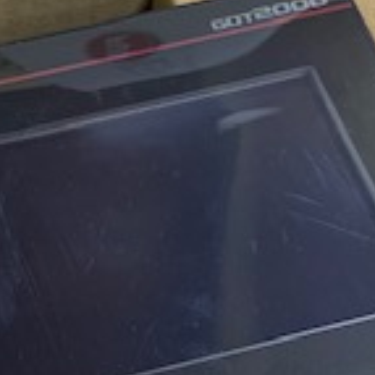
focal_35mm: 103
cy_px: 233
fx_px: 1262
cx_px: 13
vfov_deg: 16.9
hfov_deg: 16.6
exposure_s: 1/50
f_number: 1.8
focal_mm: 4.25
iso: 100
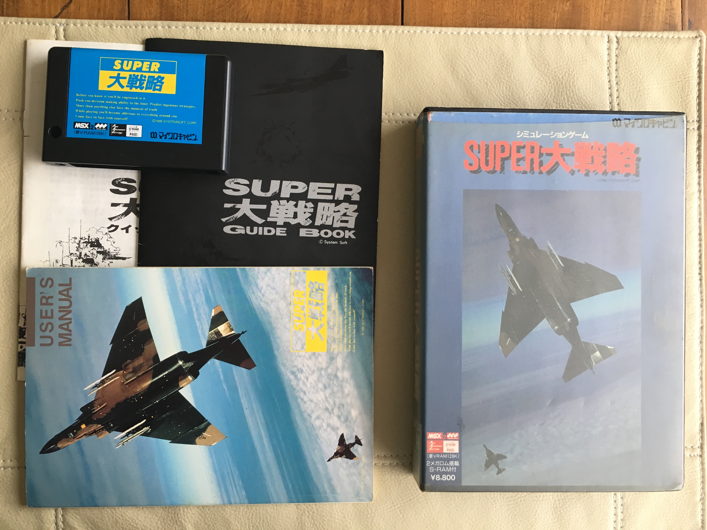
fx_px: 592
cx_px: 354
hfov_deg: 61.7
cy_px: 265
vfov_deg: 48.2
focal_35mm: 29
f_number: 2.2
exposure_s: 1/30
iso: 40
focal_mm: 4.15
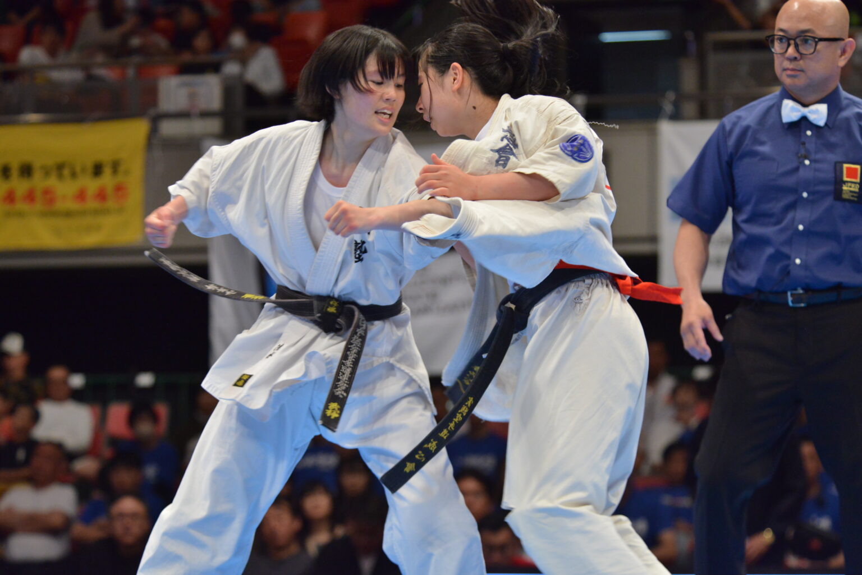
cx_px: 431
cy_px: 288
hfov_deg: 12.4
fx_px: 3952
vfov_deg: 8.3
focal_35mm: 165
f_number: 5.6
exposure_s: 1/320
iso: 3200
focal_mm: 165
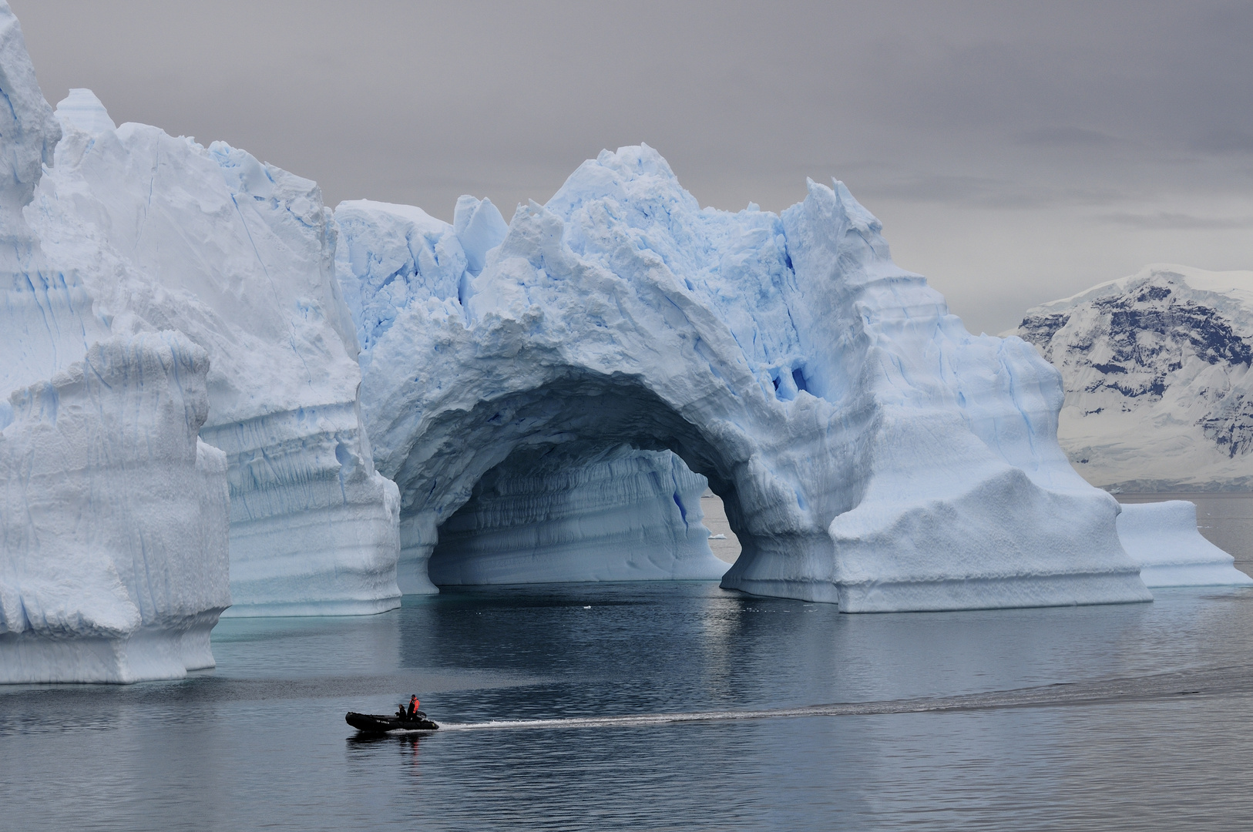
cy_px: 416
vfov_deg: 13.0
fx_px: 3650
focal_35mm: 105
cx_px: 626
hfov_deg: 19.5
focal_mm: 70
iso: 200
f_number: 11
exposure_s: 1/500
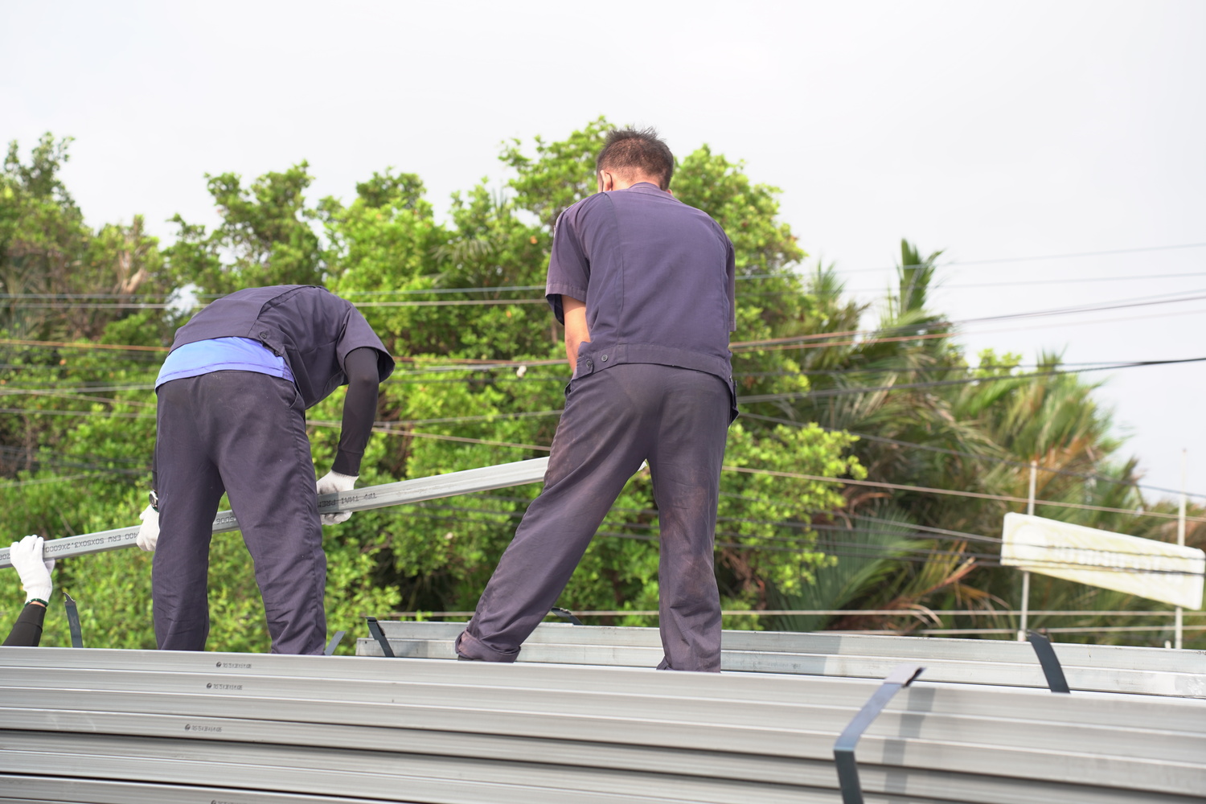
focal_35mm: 63
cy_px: 402
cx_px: 603
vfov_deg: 21.6
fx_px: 2110
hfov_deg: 31.9
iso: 100
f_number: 4.5
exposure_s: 1/250
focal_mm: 63
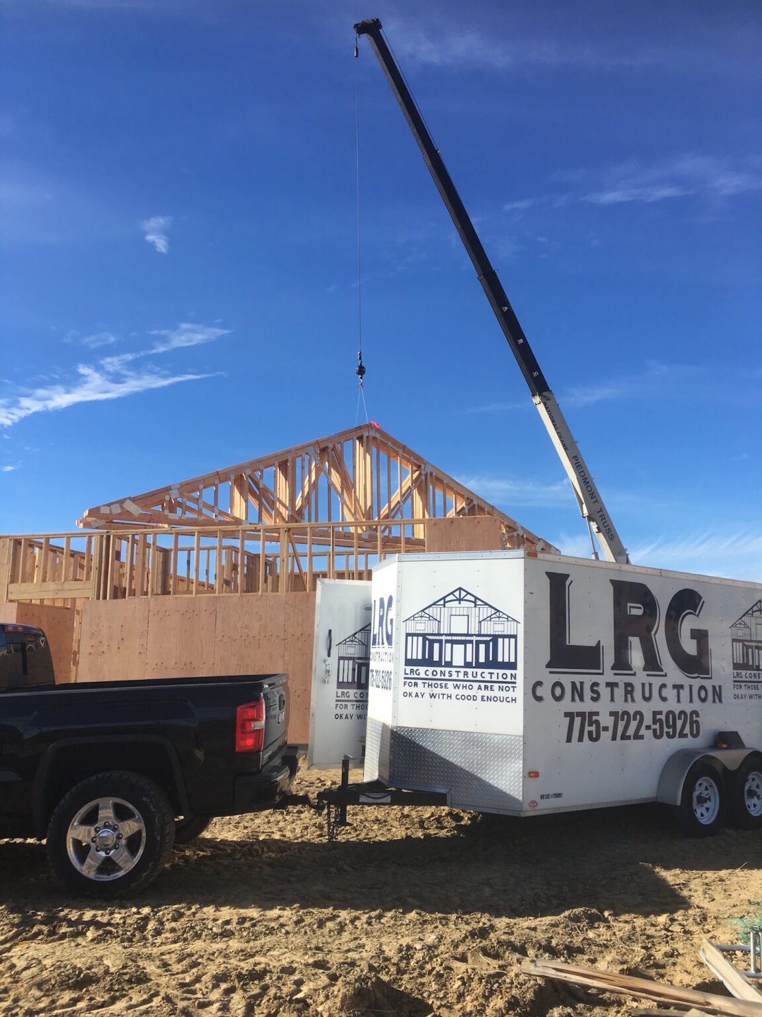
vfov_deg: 61.7
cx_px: 381
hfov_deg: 48.2
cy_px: 508
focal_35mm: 29
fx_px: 851
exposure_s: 1/1241
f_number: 2.2
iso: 25
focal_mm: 4.15
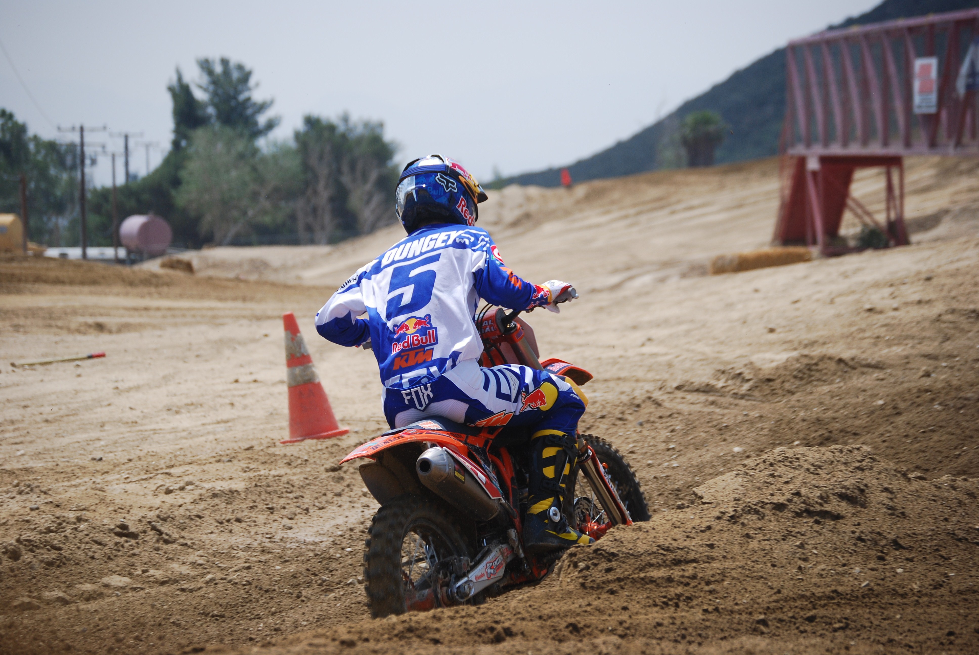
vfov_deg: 9.7
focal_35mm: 142
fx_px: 3880
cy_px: 328
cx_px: 490
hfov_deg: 14.4
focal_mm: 95
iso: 160
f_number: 4.8
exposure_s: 1/1000
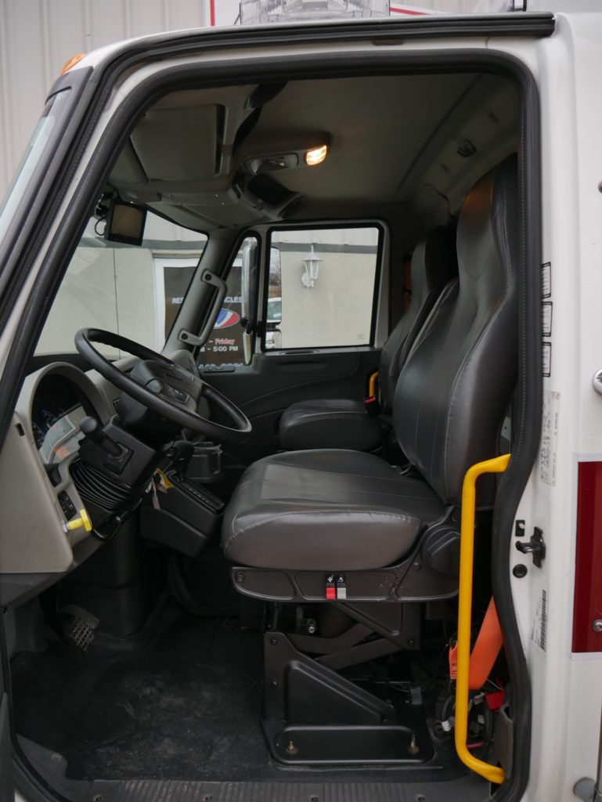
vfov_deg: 63.4
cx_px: 301
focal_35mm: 28
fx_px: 649
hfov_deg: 49.8
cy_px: 401
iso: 200
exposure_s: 1/125
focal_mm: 14
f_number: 3.5
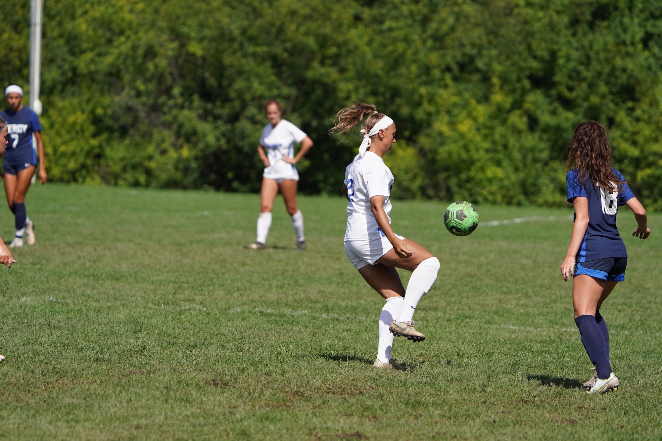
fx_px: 6380
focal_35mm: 347
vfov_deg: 4.0
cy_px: 220
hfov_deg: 5.9
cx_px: 331
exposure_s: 1/2000
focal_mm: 347
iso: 400
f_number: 6.3
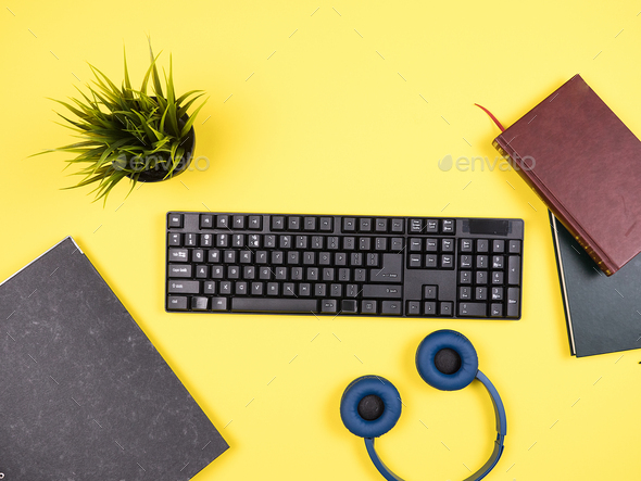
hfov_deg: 44.8
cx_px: 320
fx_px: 778
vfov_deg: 34.4
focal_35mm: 42
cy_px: 240
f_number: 4
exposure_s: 1/200
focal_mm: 21
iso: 400
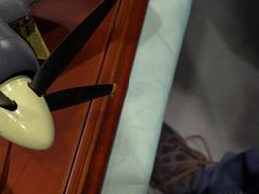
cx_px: -130
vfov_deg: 18.6
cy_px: 0
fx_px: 576
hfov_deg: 21.3
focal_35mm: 77
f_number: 1.89
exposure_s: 1/50
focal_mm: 5.43
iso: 155
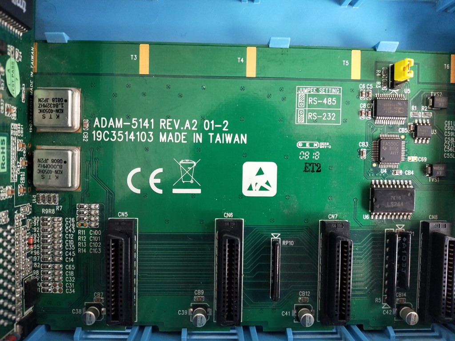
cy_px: 170
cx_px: 228
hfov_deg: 73.9
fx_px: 302
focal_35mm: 23
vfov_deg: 58.9
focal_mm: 3.99
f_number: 1.7
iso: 212
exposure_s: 1/33
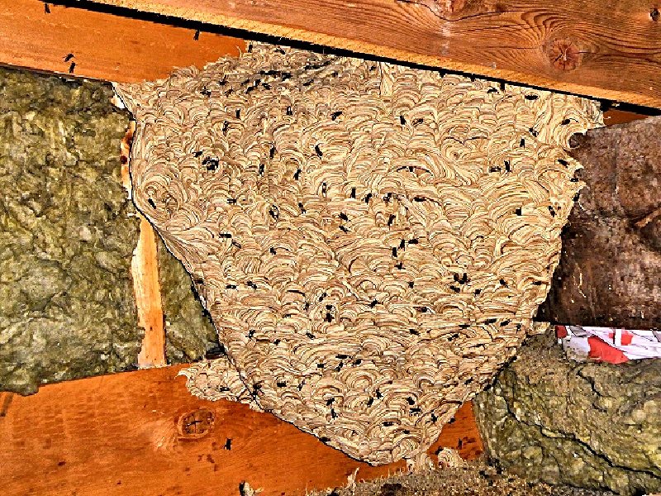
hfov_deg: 40.4
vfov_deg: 30.9
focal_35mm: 47
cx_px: 330
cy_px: 248
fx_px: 897
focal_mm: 8.4
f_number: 4.5
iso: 100
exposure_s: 1/60
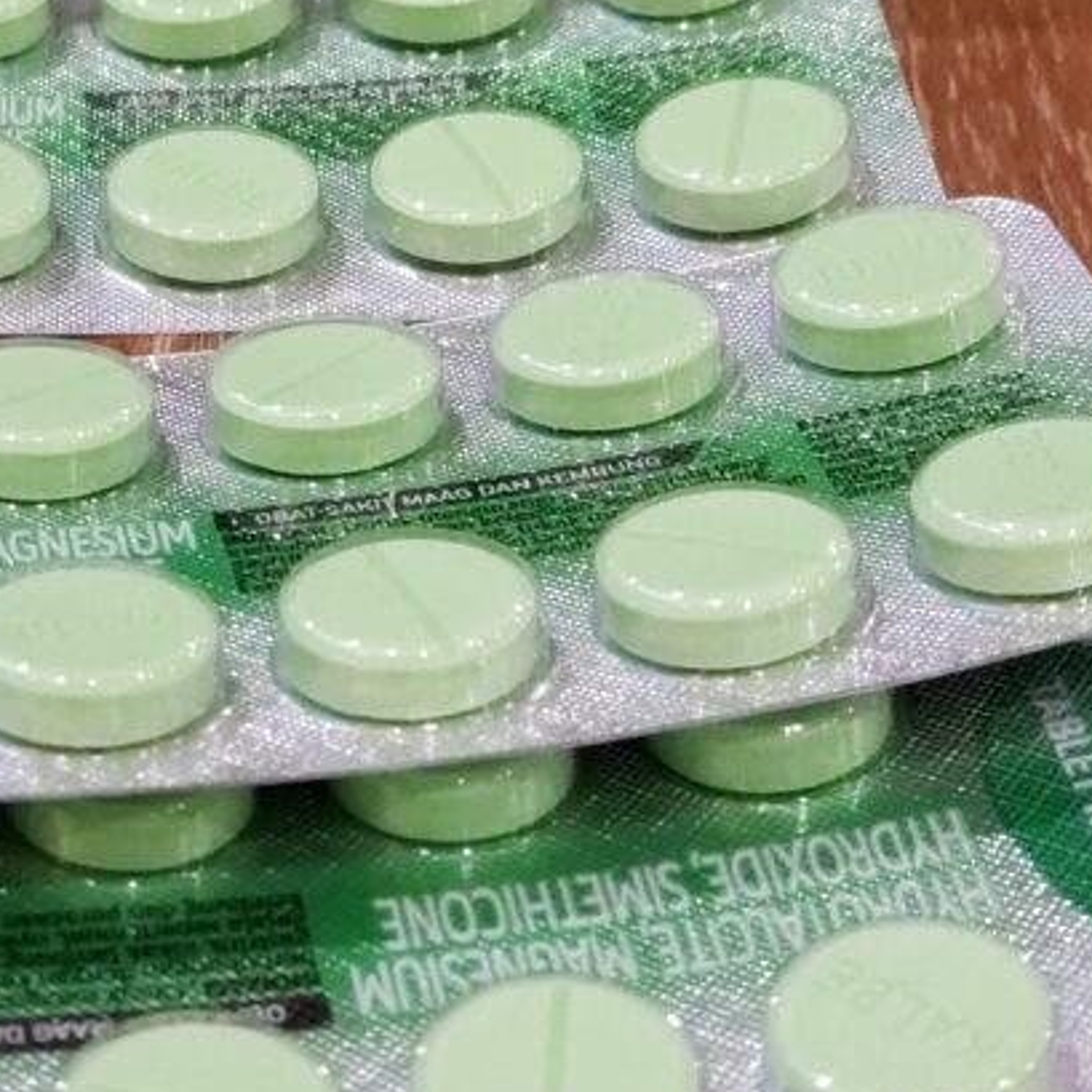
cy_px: 144
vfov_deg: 15.0
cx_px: 192
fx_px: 4104
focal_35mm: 115
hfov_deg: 15.0
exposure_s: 1/24
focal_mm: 6
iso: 400
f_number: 2.4
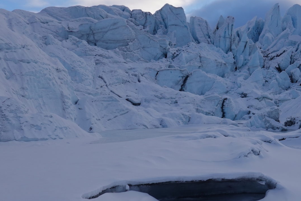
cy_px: 87
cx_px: 237
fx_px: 385
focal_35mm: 46
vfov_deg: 29.2
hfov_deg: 41.1
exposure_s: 1/125
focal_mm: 9
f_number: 10
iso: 100
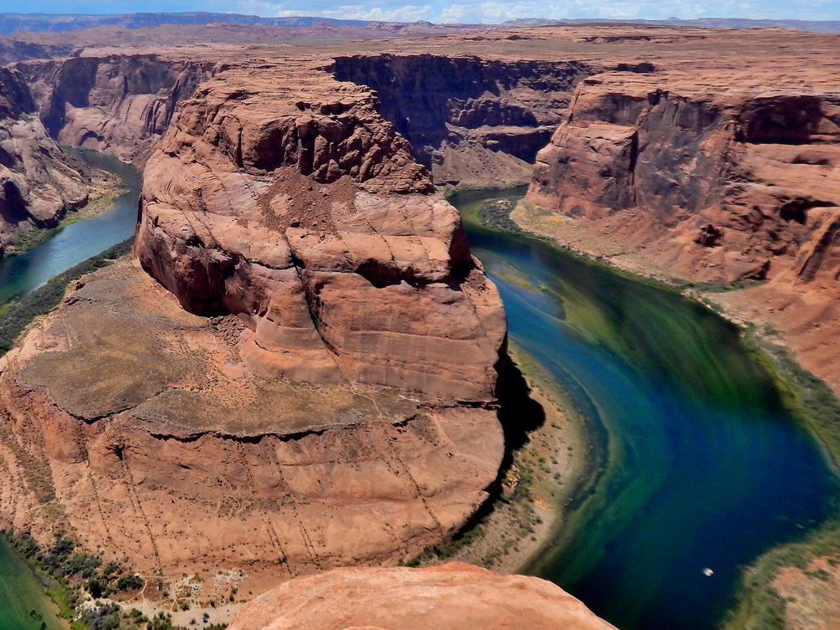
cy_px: 254
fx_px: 801
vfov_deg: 42.8
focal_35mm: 33
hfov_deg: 54.4
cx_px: 288
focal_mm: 4
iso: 125
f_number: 6
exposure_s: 1/640
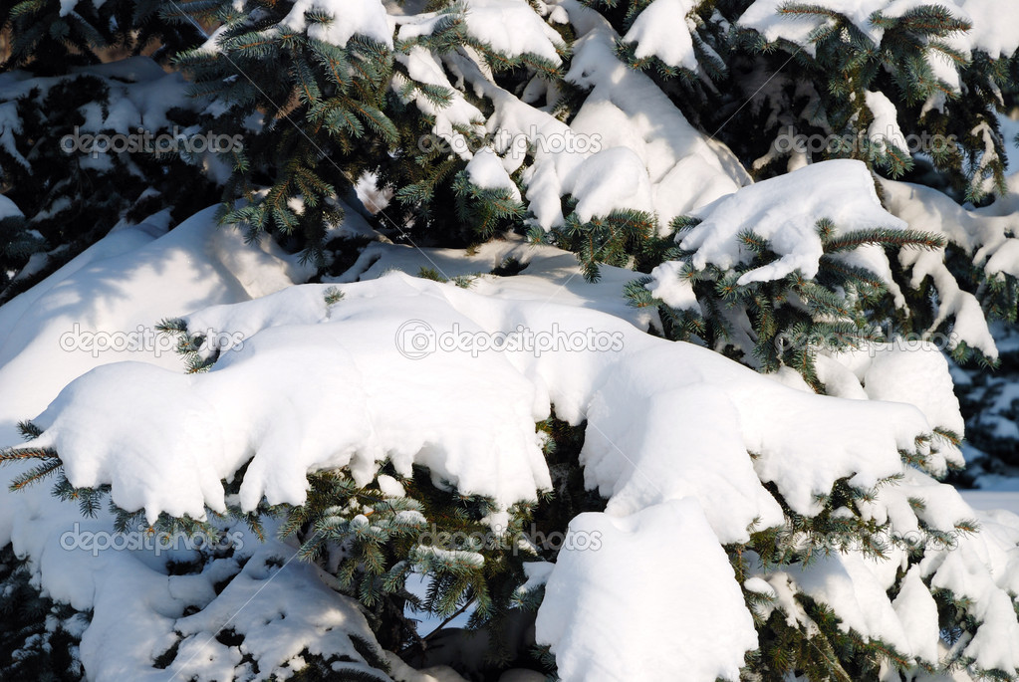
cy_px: 341
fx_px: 5739
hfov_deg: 10.1
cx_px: 510
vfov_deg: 6.8
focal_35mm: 202
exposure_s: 1/500
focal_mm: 135
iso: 100
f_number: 8
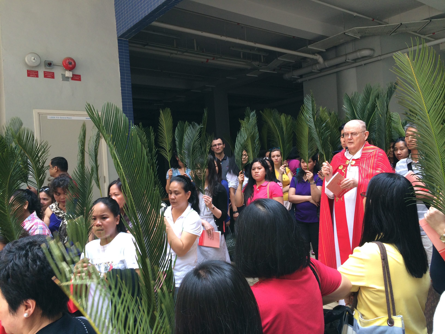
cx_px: 222
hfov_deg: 60.0
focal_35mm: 30
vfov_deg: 46.8
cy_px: 167
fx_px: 386
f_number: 2.2
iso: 64
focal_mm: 4.12
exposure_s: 1/120
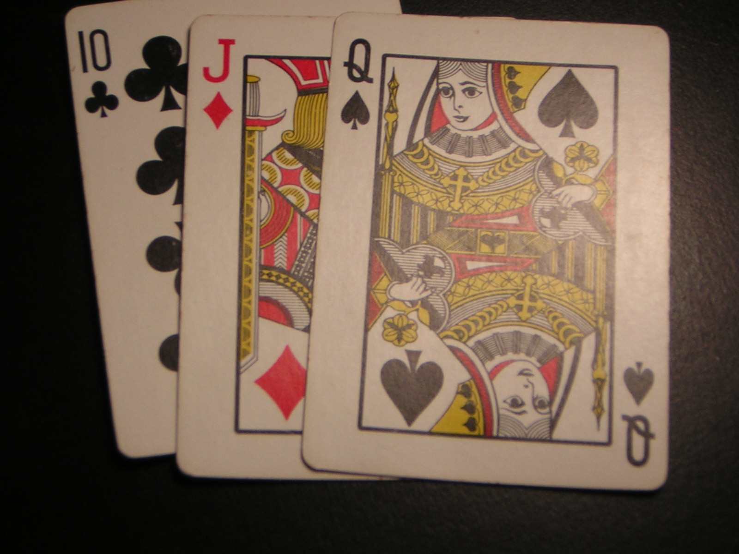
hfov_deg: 26.3
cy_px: 277
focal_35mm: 74
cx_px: 370
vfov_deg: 19.9
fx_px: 1580
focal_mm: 9.6
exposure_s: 1/55.4
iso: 50
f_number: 3.8
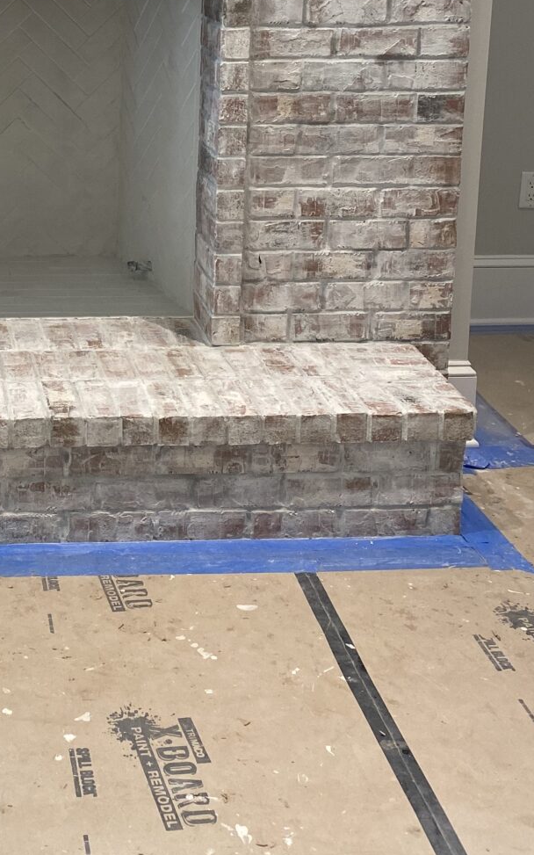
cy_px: 85
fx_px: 1351
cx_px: -35
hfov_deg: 21.4
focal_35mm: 58
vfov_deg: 33.3
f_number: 1.8
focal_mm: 4.25
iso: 80
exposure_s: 1/60
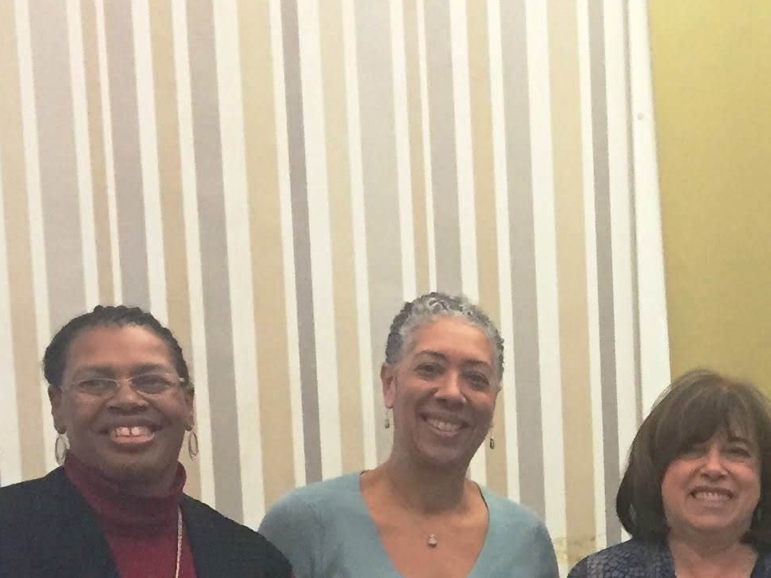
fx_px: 2182
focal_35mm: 98
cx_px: 975
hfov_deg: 18.7
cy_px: 840
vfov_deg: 14.2
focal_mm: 4.15
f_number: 2.2
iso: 160
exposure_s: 1/30
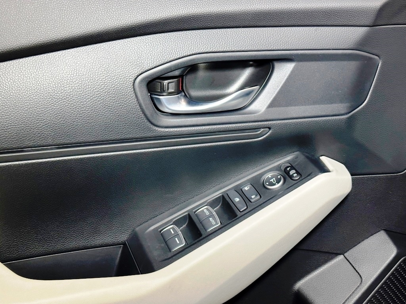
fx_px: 563
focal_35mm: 48
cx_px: 203
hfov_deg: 39.7
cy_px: 152
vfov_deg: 30.3
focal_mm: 6.86
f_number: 1.78
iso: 320
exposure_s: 1/40
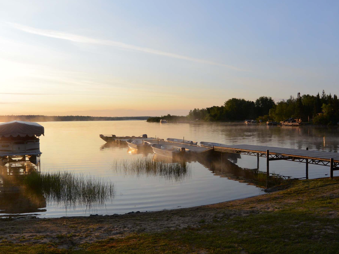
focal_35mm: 35
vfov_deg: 40.7
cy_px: 126
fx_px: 343
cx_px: 168
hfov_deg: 52.6
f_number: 3.8
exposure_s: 1/800
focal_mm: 12
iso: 160
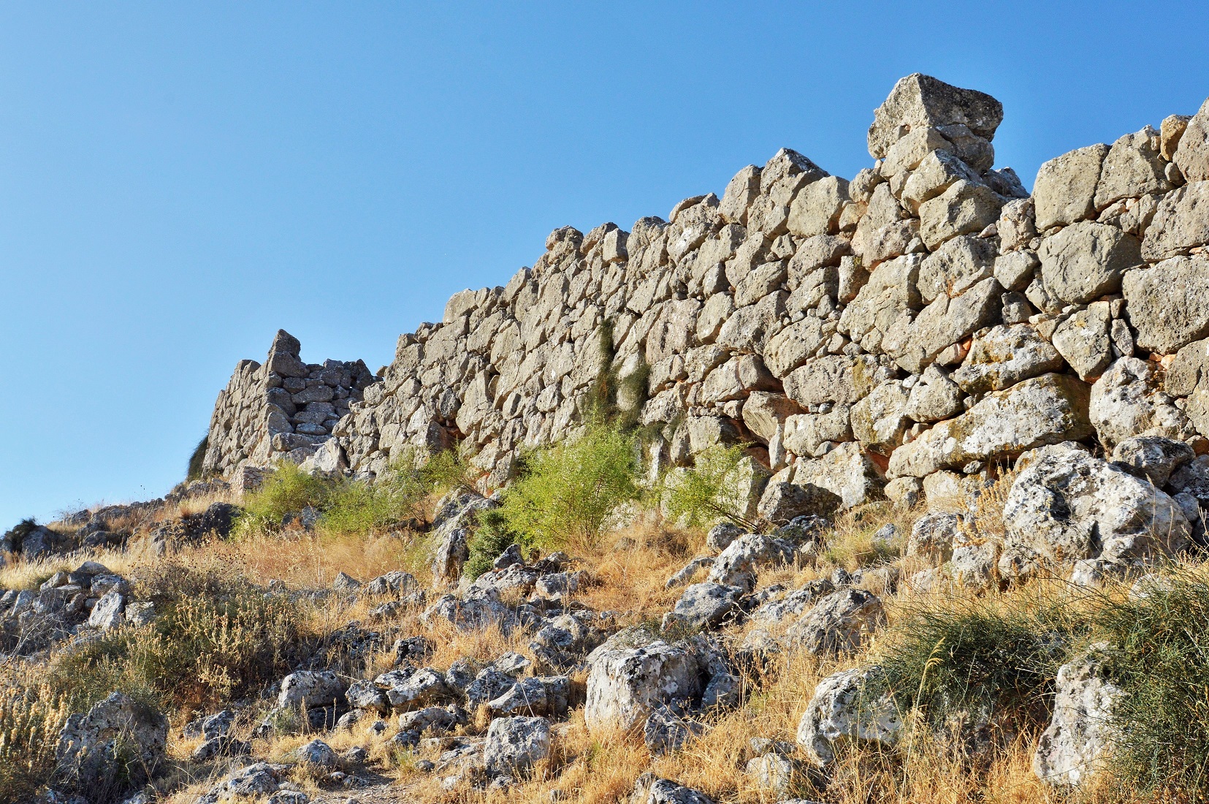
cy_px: 402
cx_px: 604
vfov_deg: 36.8
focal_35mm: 36
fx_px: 1208
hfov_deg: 53.2
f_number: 14
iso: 400
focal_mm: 24
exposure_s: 1/400
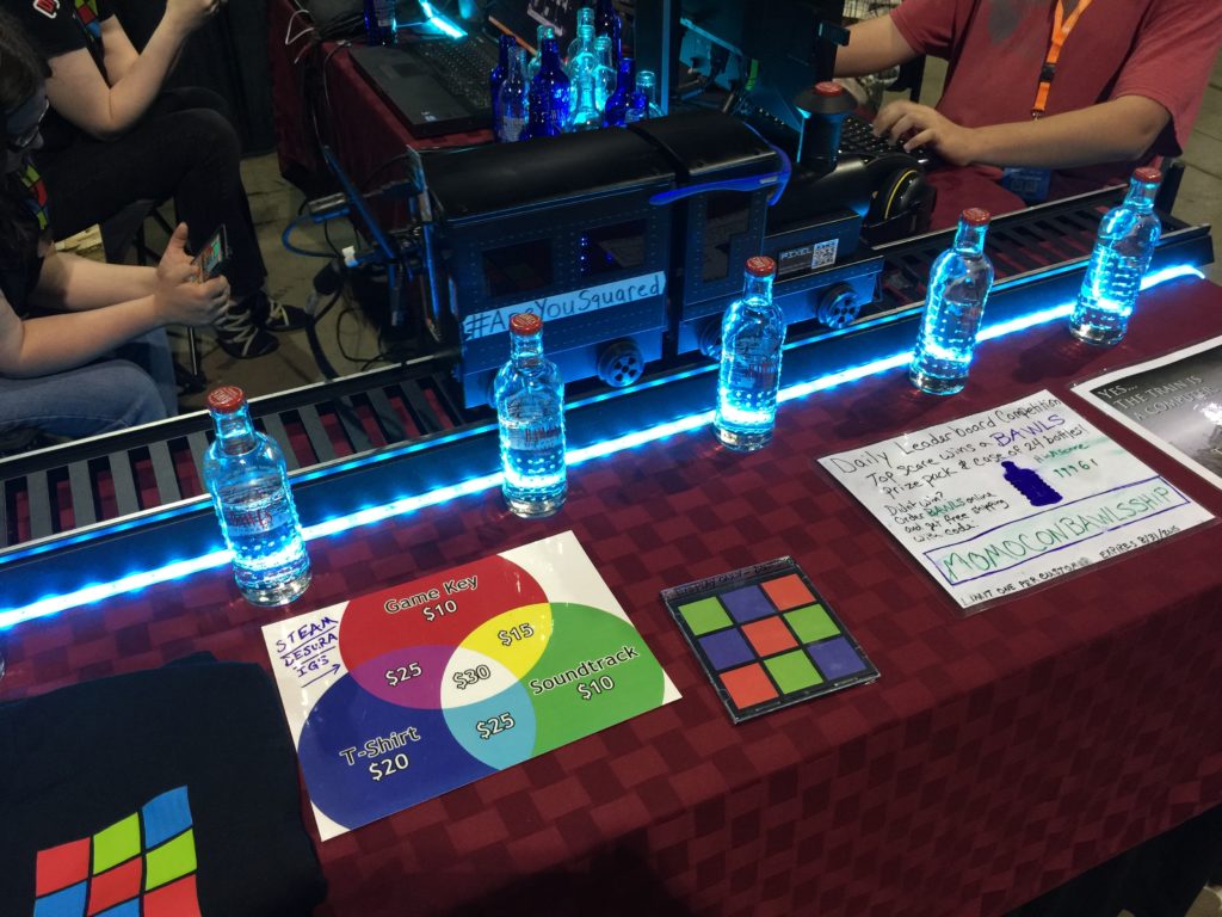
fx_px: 1024
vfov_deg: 48.2
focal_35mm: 29
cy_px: 458
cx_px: 611
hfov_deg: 61.7
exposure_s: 1/15
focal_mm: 4.15
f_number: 2.2
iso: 64
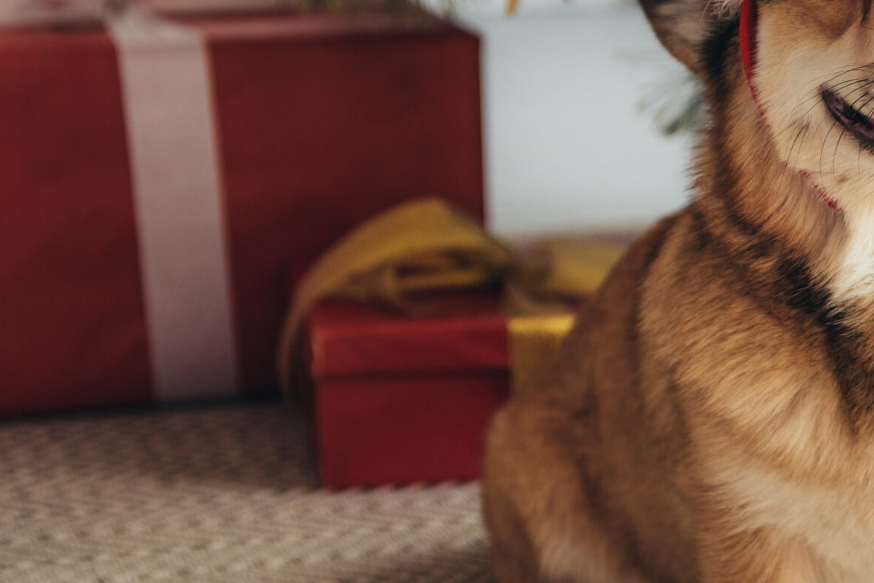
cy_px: 262
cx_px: 814
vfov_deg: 10.5
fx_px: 3181
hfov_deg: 15.4
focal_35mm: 131
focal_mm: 60
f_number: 3.5
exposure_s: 1/320
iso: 400
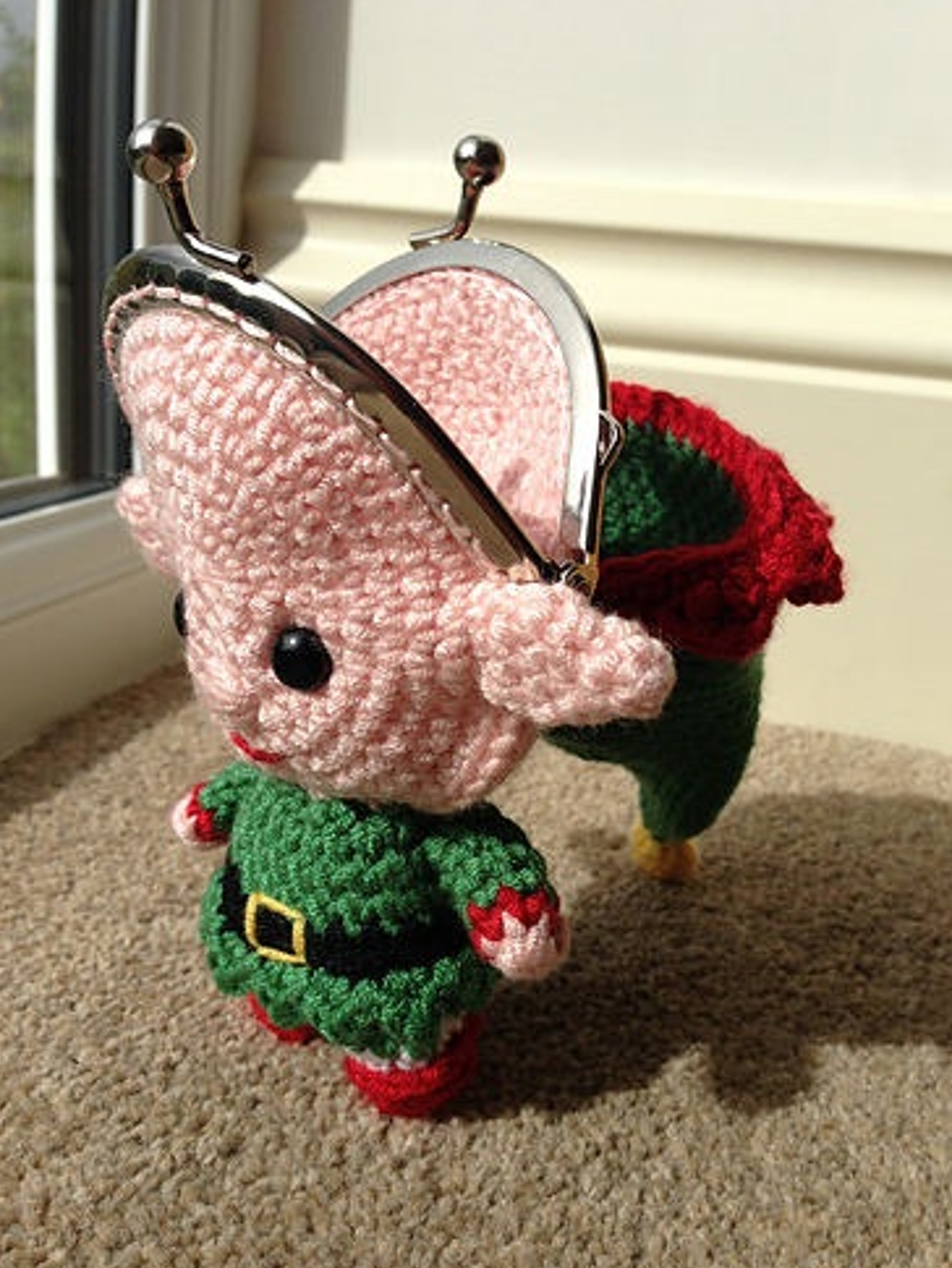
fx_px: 1246
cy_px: 643
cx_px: 483
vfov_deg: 53.9
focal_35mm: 34
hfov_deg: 41.8
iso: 50
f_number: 2.4
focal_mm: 4.12
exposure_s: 1/2088
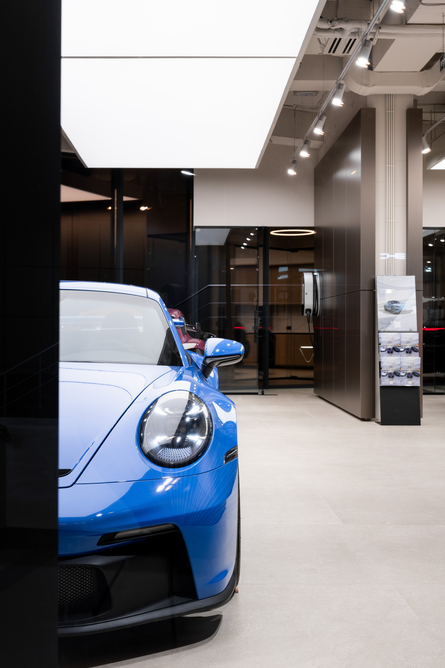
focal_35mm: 52
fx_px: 964
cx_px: 222
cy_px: 334
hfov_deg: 26.0
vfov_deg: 38.2
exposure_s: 1/5
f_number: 9
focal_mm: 35
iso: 100
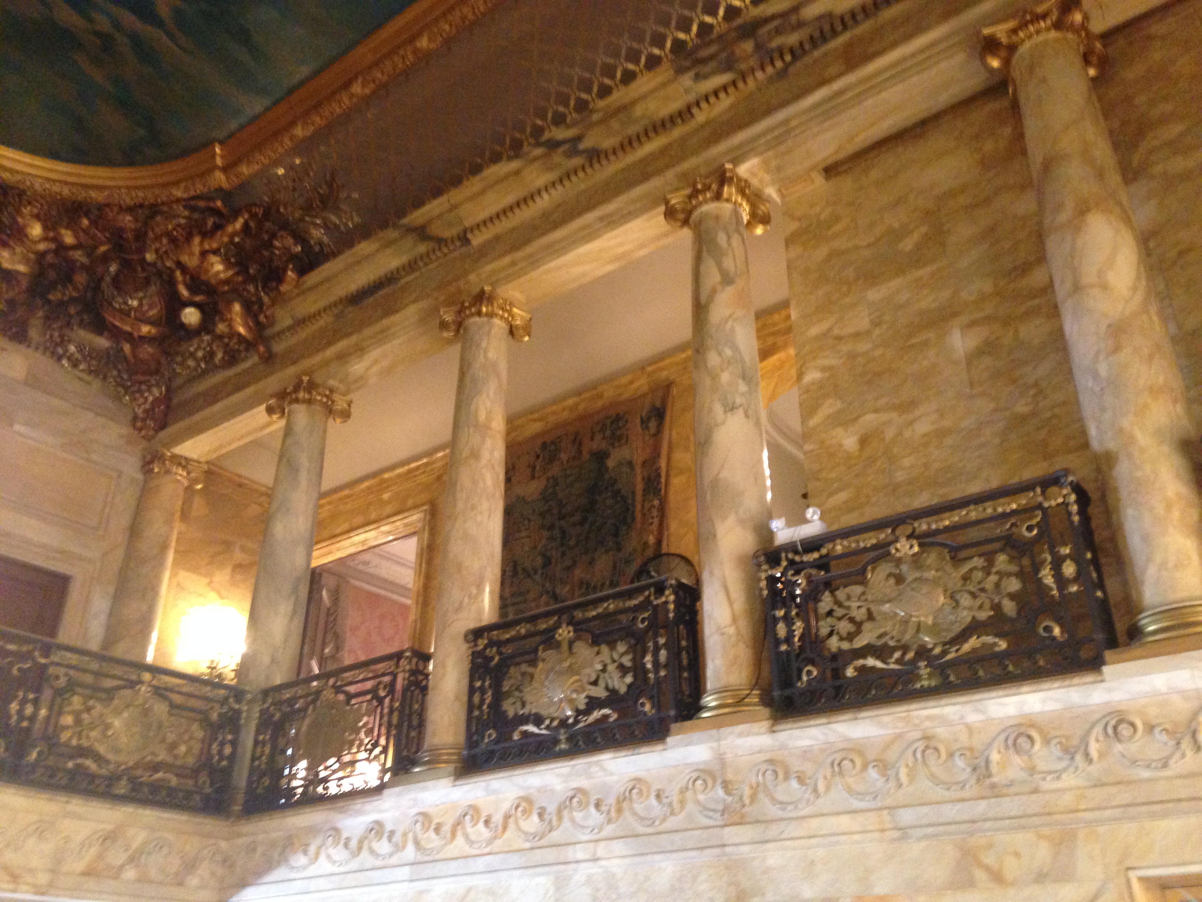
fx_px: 1146
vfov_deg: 42.9
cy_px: 451
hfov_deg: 55.4
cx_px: 601
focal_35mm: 33
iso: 400
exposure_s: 1/15
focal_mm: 4.12
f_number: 2.4
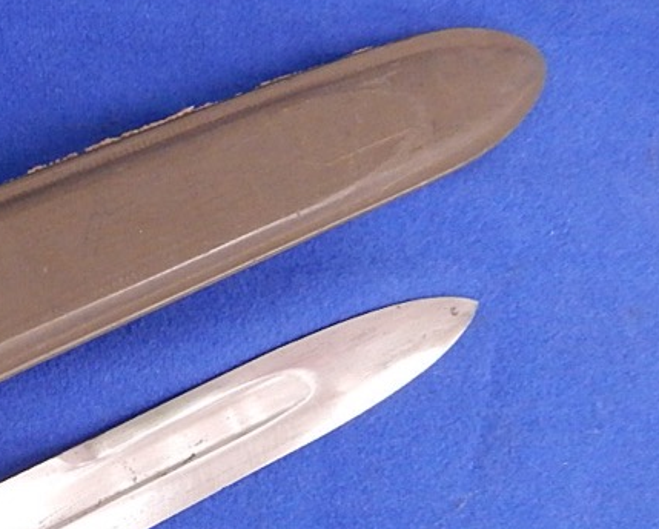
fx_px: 1249
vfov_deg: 22.2
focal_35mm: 64
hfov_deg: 23.8
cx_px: -316
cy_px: 615
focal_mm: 4
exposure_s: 1/25
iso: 400
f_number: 3
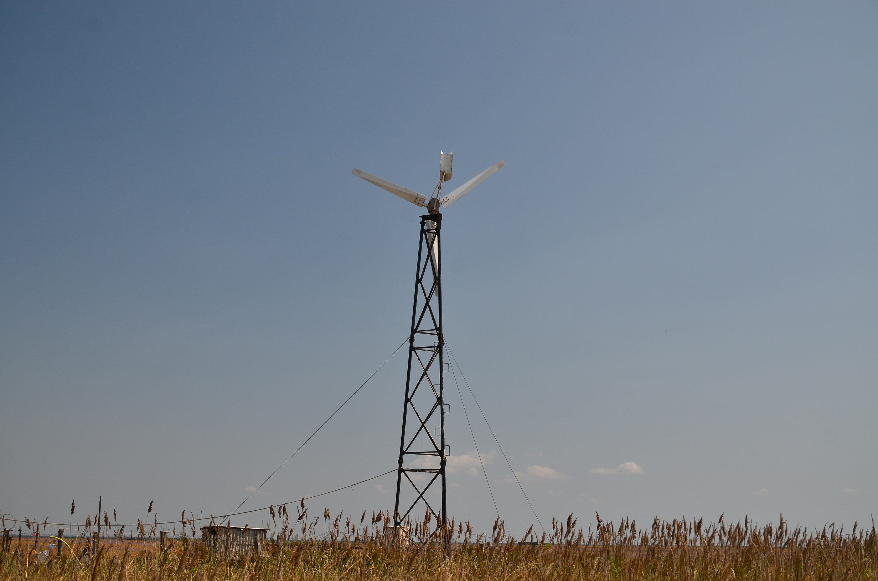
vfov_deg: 28.0
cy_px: 290
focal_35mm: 48
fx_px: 1168
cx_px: 439
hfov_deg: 41.2
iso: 200
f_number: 6.7
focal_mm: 32
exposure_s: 1/500
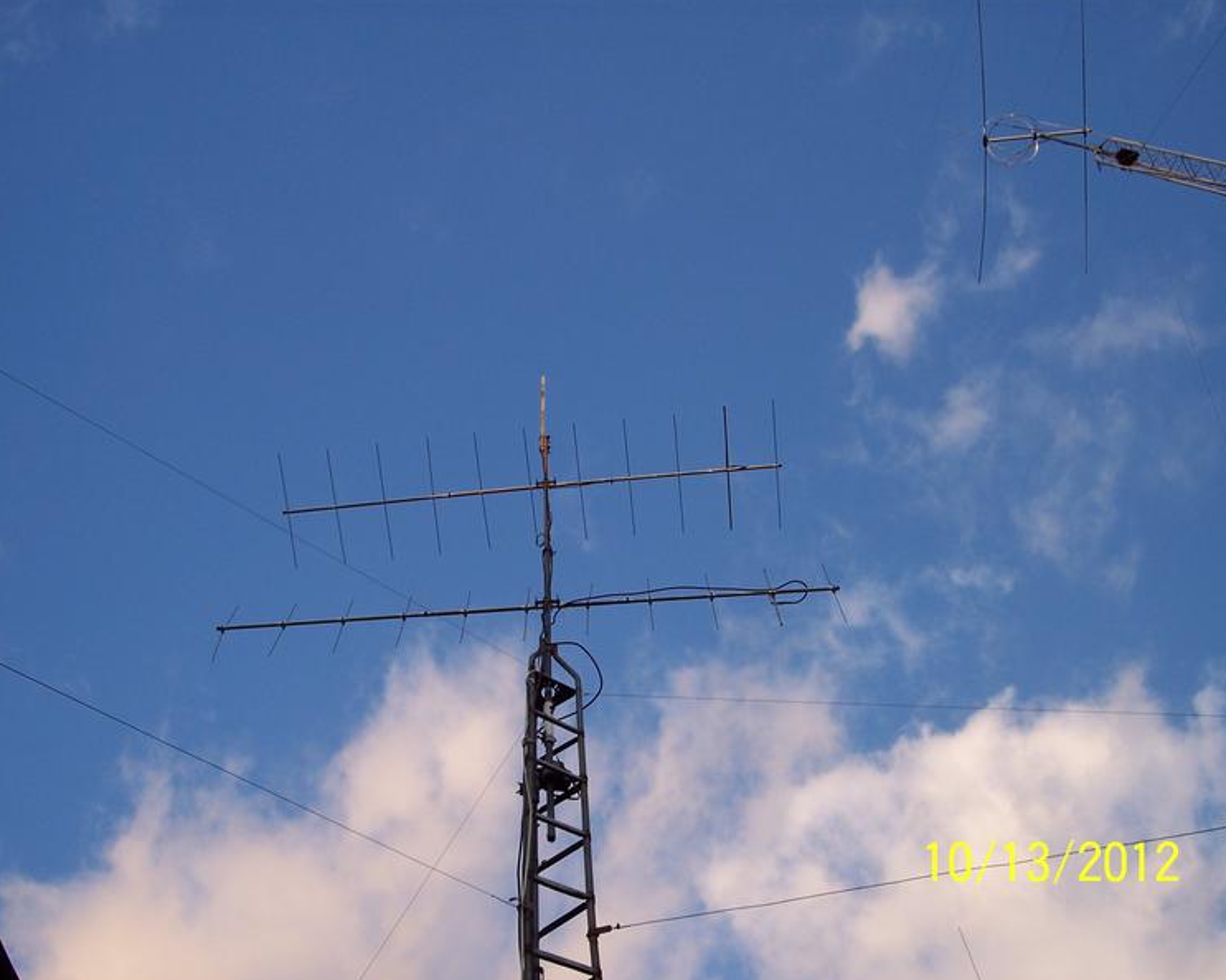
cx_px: 591
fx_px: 1487
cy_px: 492
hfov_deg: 44.8
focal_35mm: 41
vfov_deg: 36.5
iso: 100
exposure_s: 1/250
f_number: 3.4
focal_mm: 8
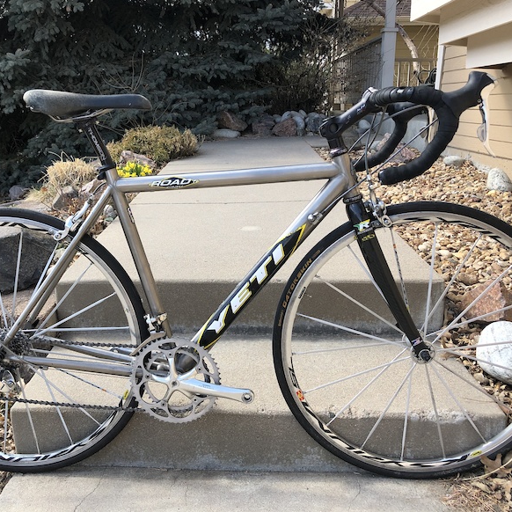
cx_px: 221
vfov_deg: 48.4
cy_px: 250
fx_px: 569
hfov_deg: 48.3
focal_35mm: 34
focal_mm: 4
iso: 20
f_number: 1.8
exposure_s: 1/361
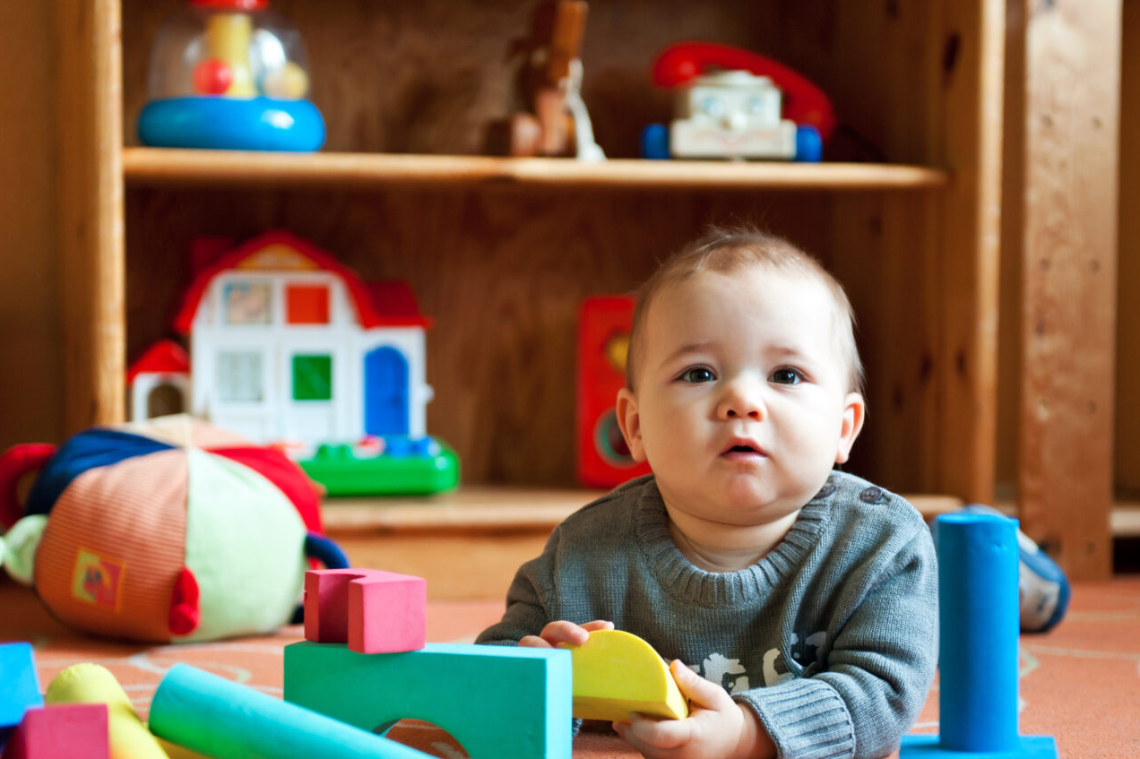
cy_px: 466
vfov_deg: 17.5
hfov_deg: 26.0
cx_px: 585
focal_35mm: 78
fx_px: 2469
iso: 800
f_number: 2.8
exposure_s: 1/160
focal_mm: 62
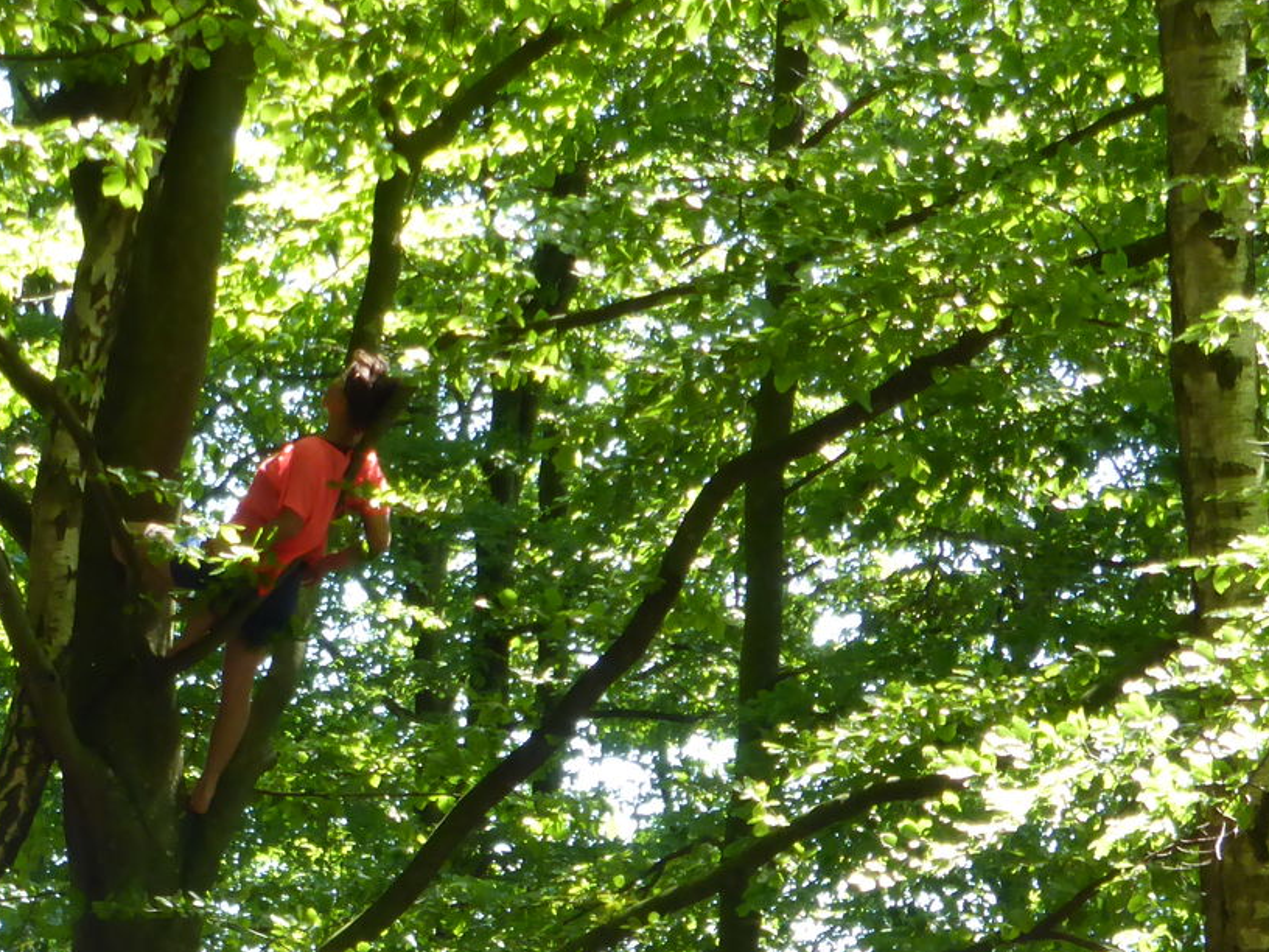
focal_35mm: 250
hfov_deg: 7.9
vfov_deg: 5.9
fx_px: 9165
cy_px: 935
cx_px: -8
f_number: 5.3
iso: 200
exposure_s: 1/80
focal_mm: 18.2
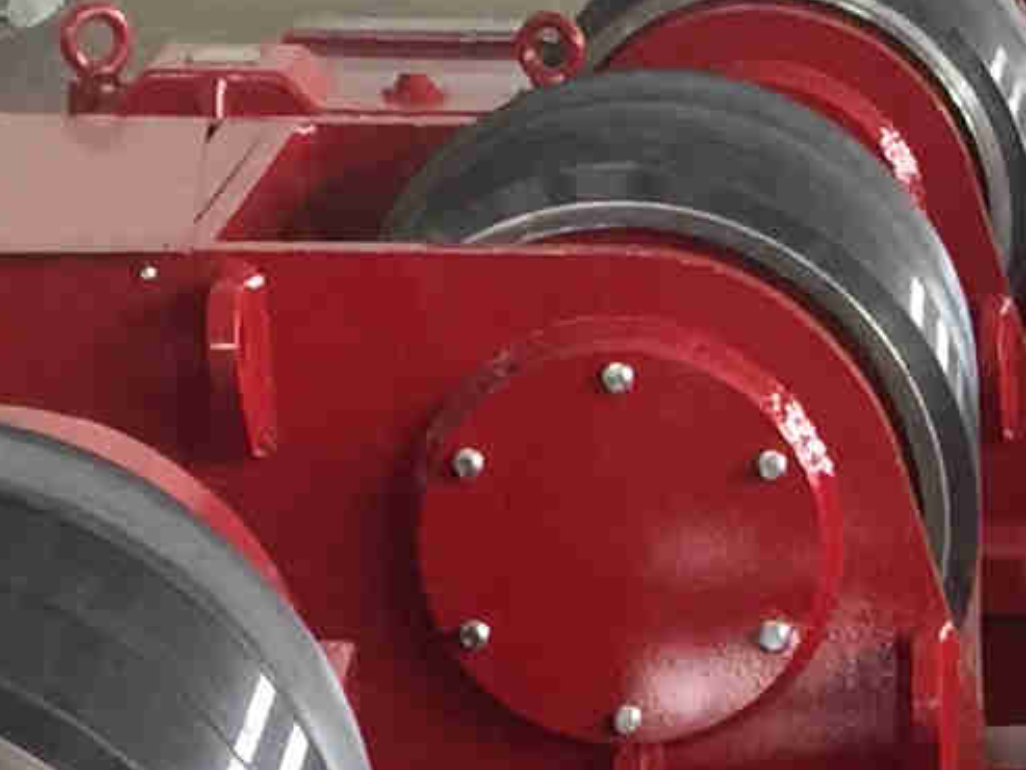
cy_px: 1259
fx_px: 5692
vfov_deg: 7.6
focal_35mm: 192
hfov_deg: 10.1
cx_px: 1409
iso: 125
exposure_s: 1/17
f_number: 2.2
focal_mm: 4.15
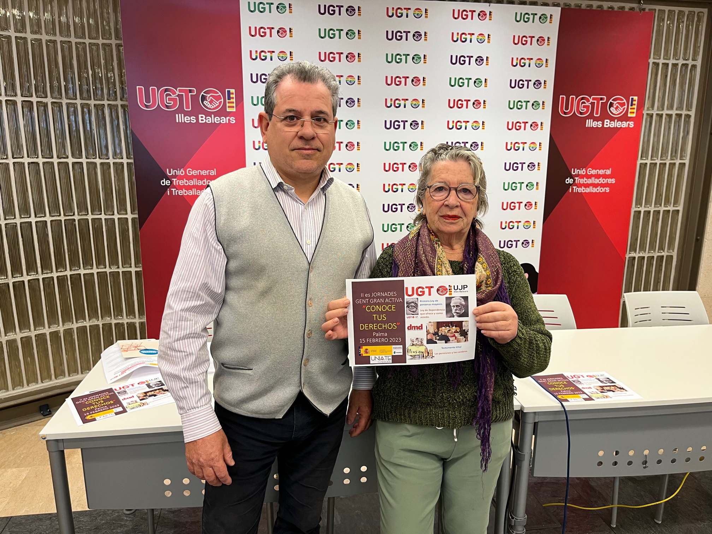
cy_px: 267
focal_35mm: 26
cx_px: 356
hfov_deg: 67.3
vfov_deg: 53.1
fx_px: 535
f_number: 1.6
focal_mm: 5.1
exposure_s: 1/50
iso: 80
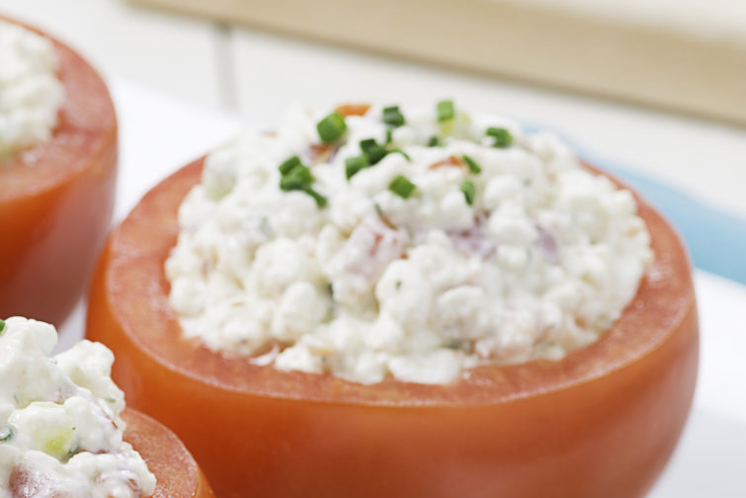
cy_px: 382
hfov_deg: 5.8
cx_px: 8
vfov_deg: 3.9
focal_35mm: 356
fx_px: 7380
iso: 100
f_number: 7.1
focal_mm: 105
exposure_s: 1/160
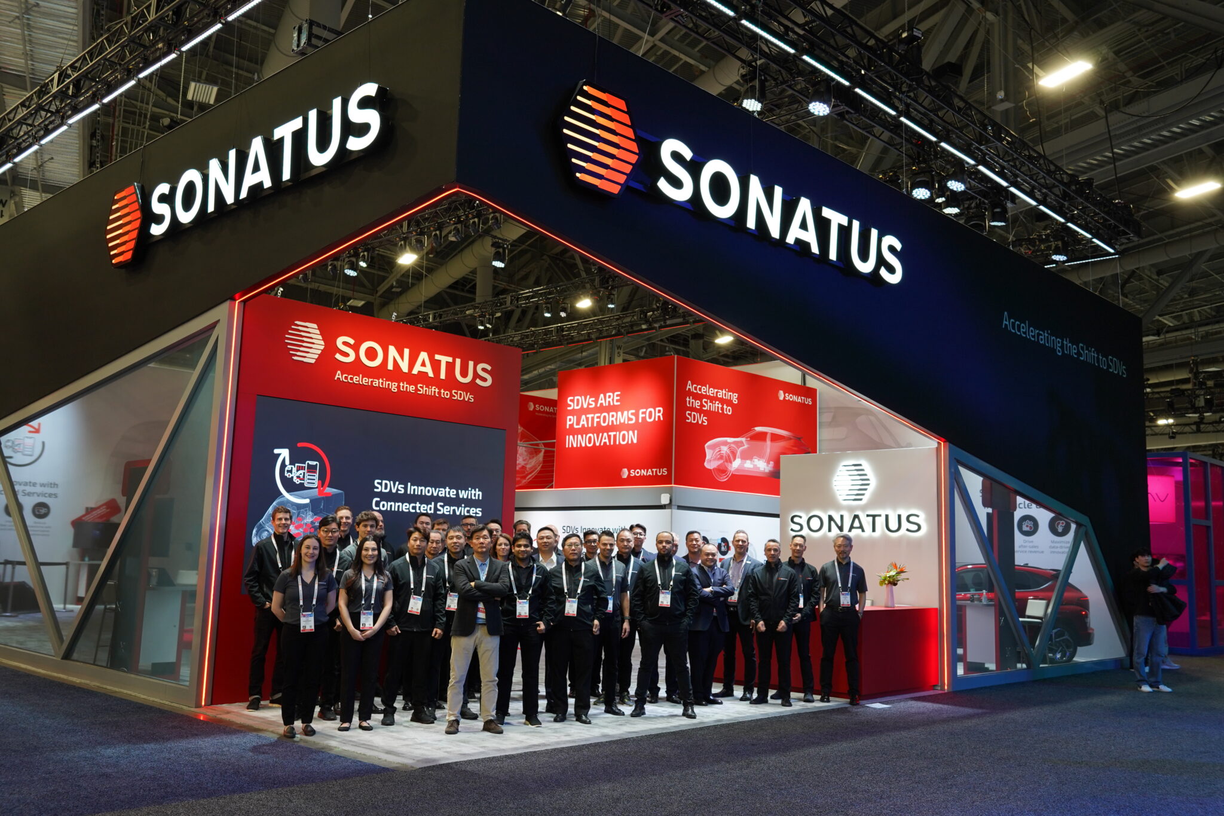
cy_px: 408
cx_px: 612
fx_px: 1088
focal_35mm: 32
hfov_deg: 58.7
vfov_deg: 41.1
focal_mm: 32
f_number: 6.3
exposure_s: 1/40
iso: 500
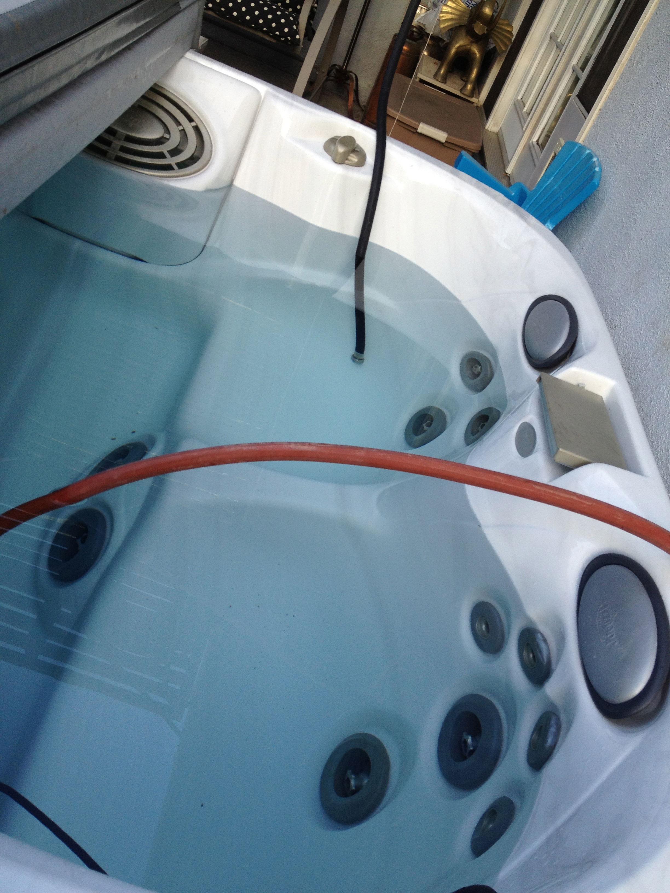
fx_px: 903
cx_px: 335
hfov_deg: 40.7
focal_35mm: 35
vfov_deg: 52.6
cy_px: 446
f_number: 2.4
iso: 64
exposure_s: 1/156
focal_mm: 4.28
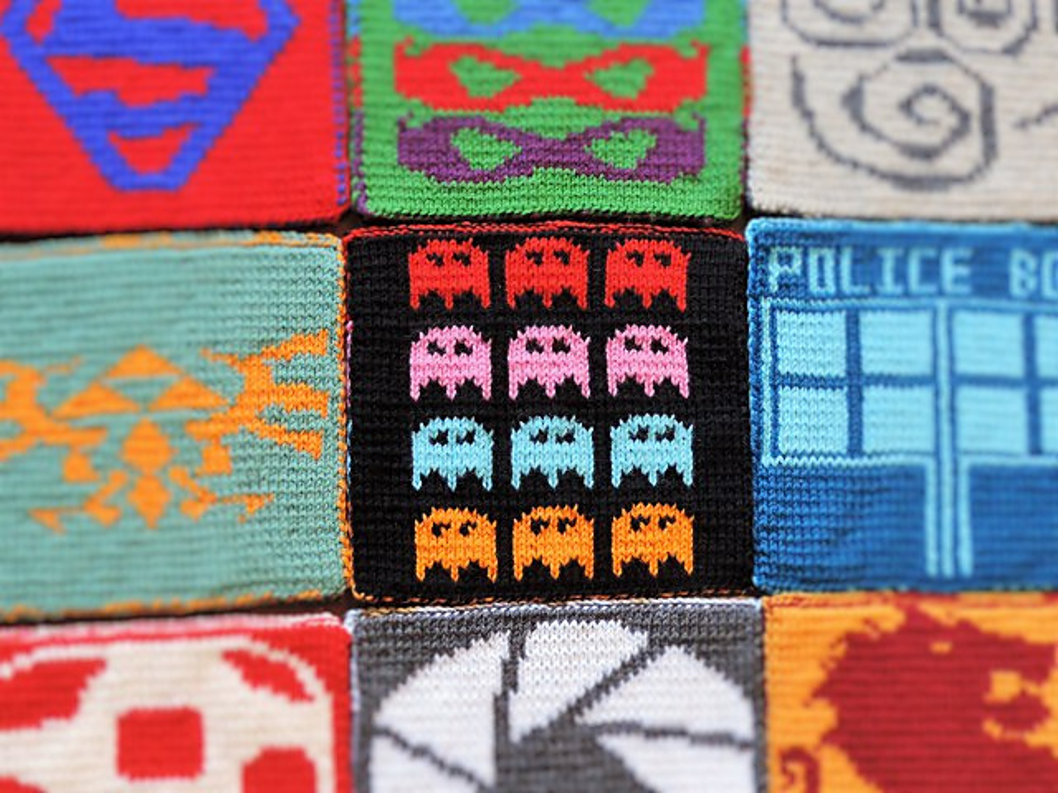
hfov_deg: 43.9
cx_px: 529
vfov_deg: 33.6
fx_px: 1314
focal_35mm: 43
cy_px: 396
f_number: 3.4
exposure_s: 1/13
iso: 450
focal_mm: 7.6
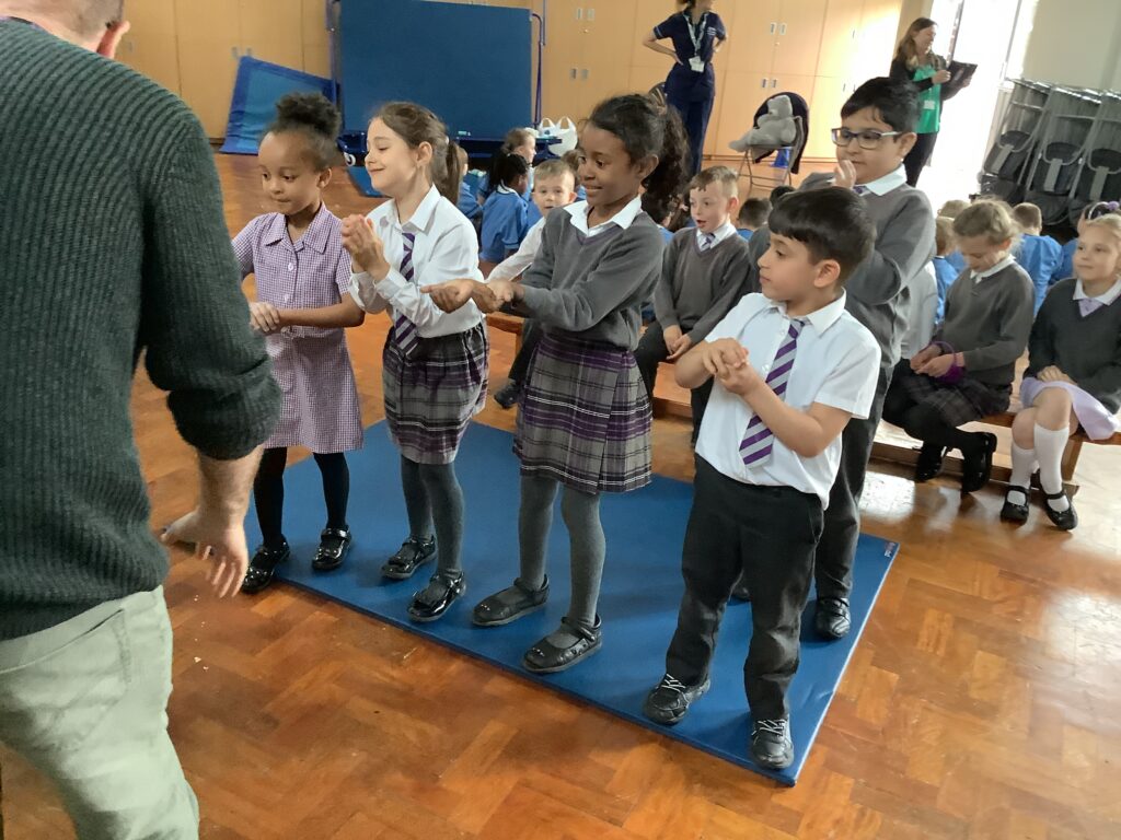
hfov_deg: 58.4
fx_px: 1004
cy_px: 420
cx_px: 560
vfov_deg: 45.4
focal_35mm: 31
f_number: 2.4
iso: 320
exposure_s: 1/60
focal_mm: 3.3
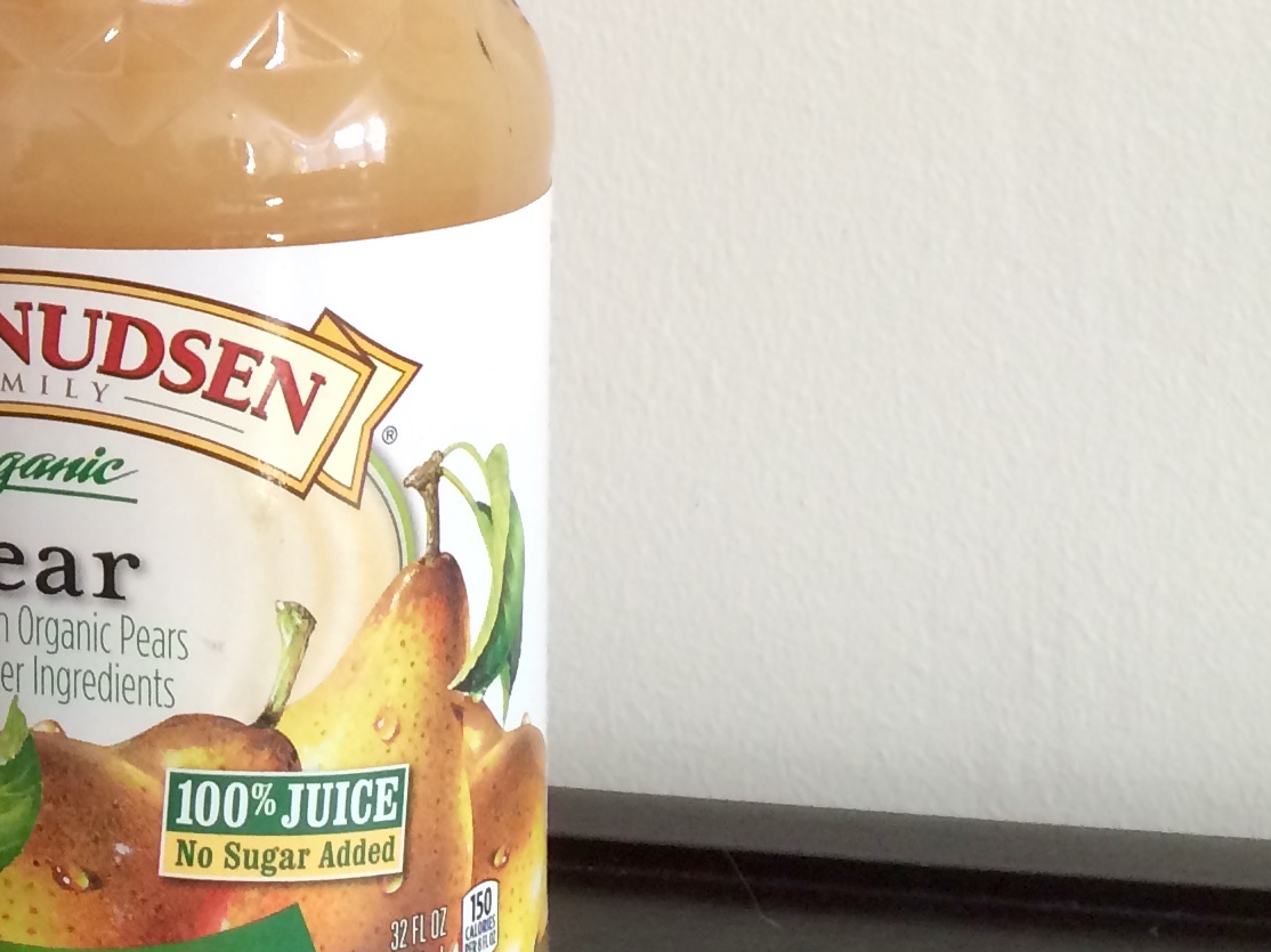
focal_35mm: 85
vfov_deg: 17.0
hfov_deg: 20.8
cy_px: 13
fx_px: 3120
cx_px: -411
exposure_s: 1/30
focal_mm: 4.15
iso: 100
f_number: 2.2
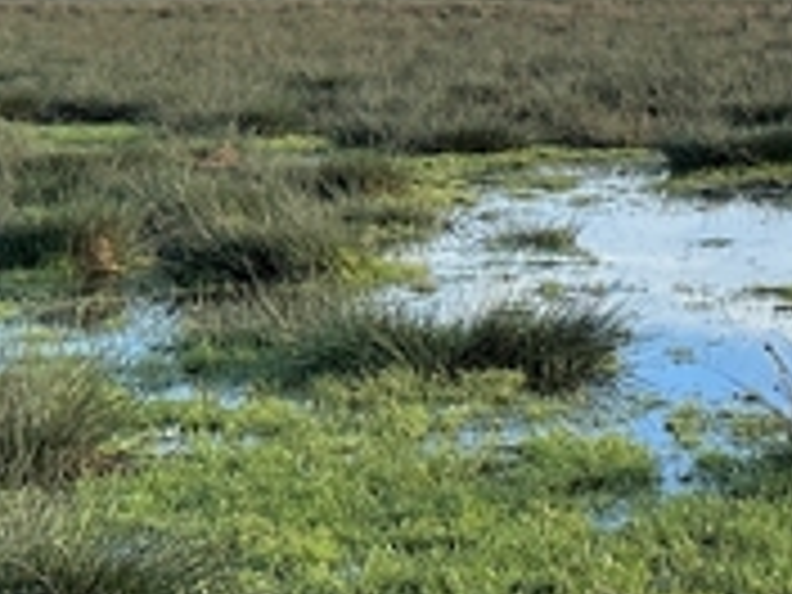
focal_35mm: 135
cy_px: -218
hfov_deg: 13.6
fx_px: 3089
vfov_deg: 10.7
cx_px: 1238
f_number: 1.78
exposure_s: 1/3247
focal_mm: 6.86
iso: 80
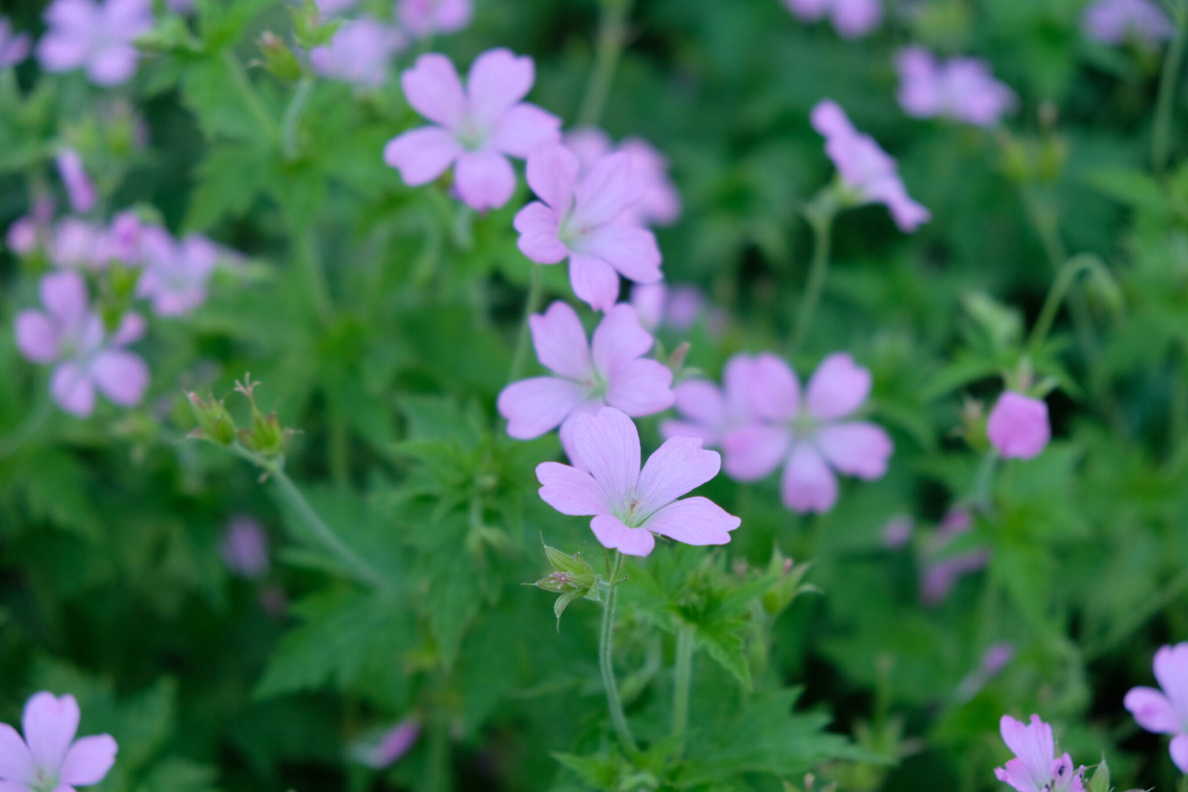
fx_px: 2739
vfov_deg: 16.5
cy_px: 396
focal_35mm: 83
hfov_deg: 24.5
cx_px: 594
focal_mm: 55
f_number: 4
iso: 400
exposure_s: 1/400
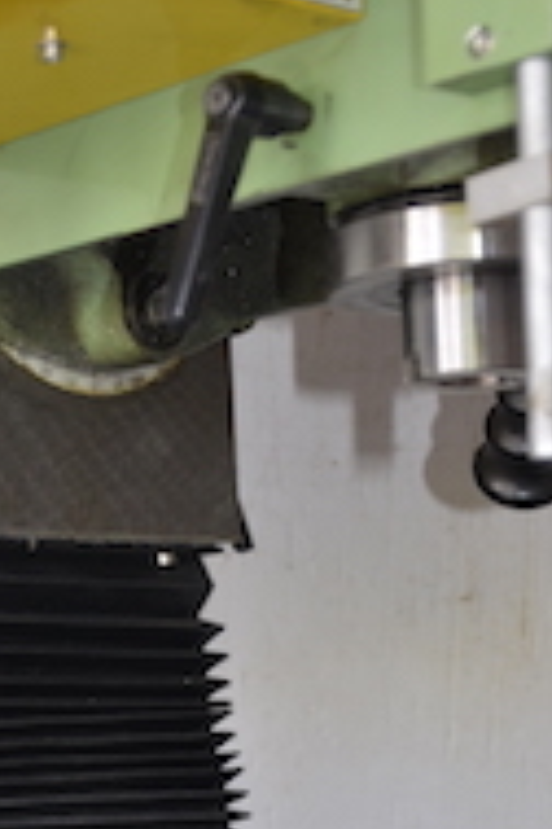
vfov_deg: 18.5
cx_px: 66
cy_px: 610
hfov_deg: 12.4
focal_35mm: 110
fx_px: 2530
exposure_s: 1/80
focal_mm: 34
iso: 400
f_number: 4.2
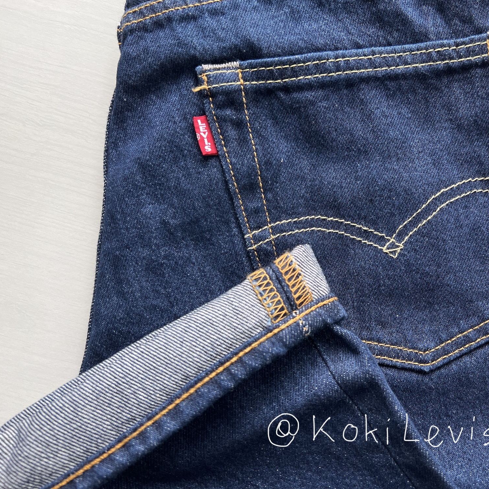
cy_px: 242
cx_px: 311
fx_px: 495
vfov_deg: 52.5
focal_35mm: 31
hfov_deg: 51.9
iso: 80
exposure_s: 1/121
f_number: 1.5
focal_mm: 5.7
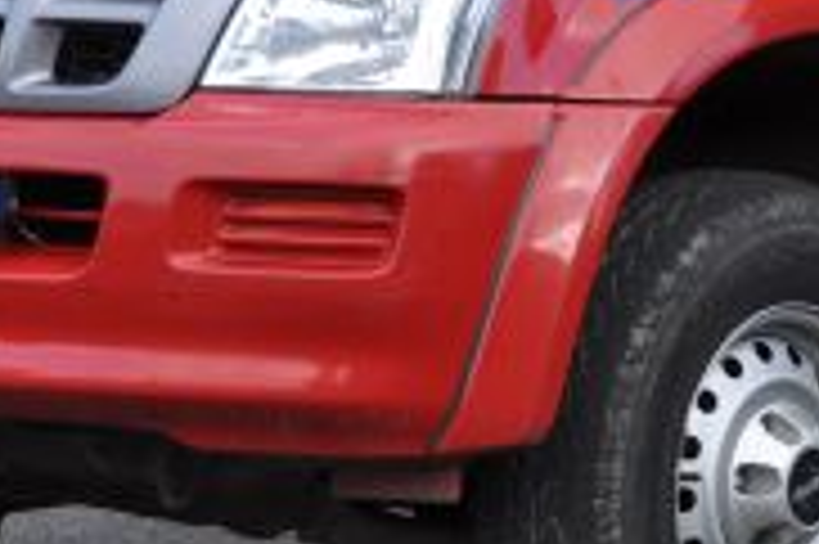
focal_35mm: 277
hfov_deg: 7.4
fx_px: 6296
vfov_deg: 4.9
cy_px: -20
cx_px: 832
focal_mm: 48
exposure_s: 1/160
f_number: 6.3
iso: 200
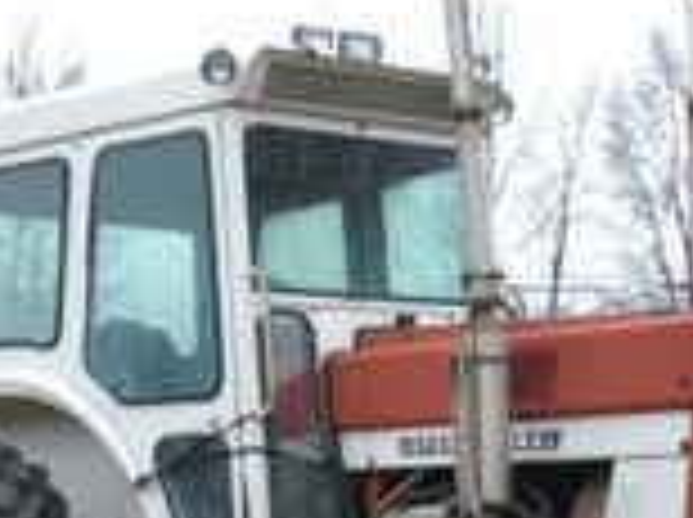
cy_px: 450
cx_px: 396
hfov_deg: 17.3
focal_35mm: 114
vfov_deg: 12.9
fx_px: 2279
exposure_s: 1/100
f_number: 3.6
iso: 200
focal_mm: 8.44
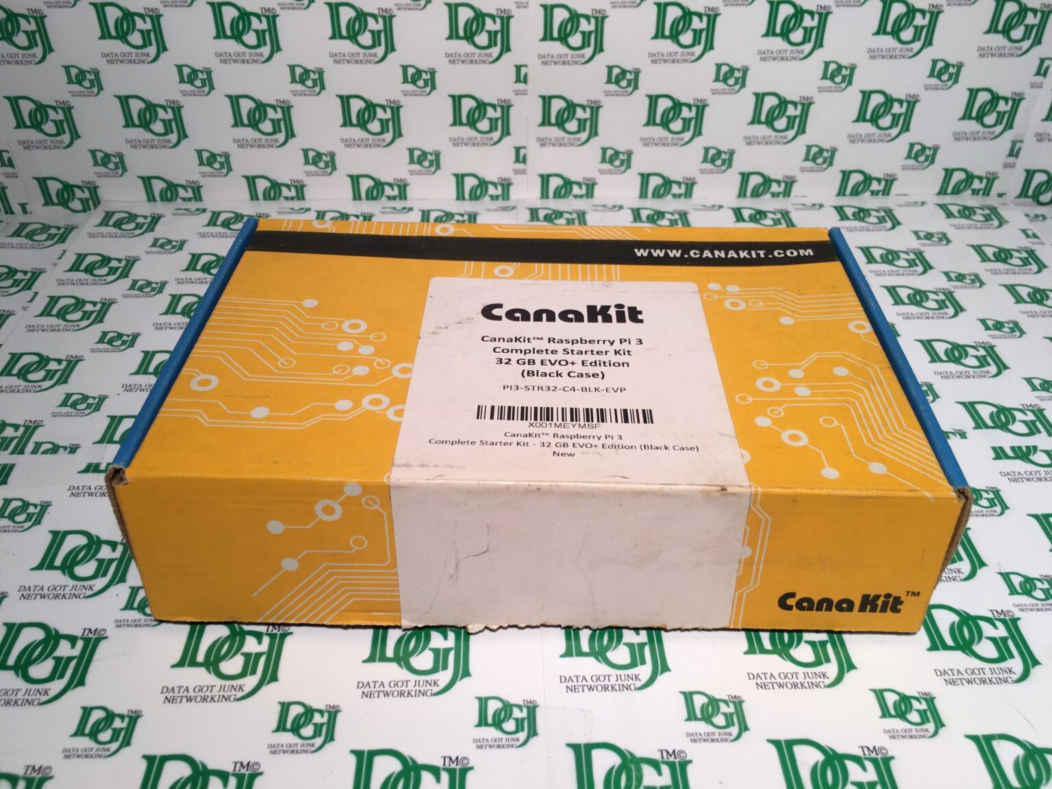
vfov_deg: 48.2
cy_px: 394
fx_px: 881
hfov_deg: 61.7
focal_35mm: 29
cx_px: 526
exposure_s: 1/120
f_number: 2.2
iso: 32
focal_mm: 4.15
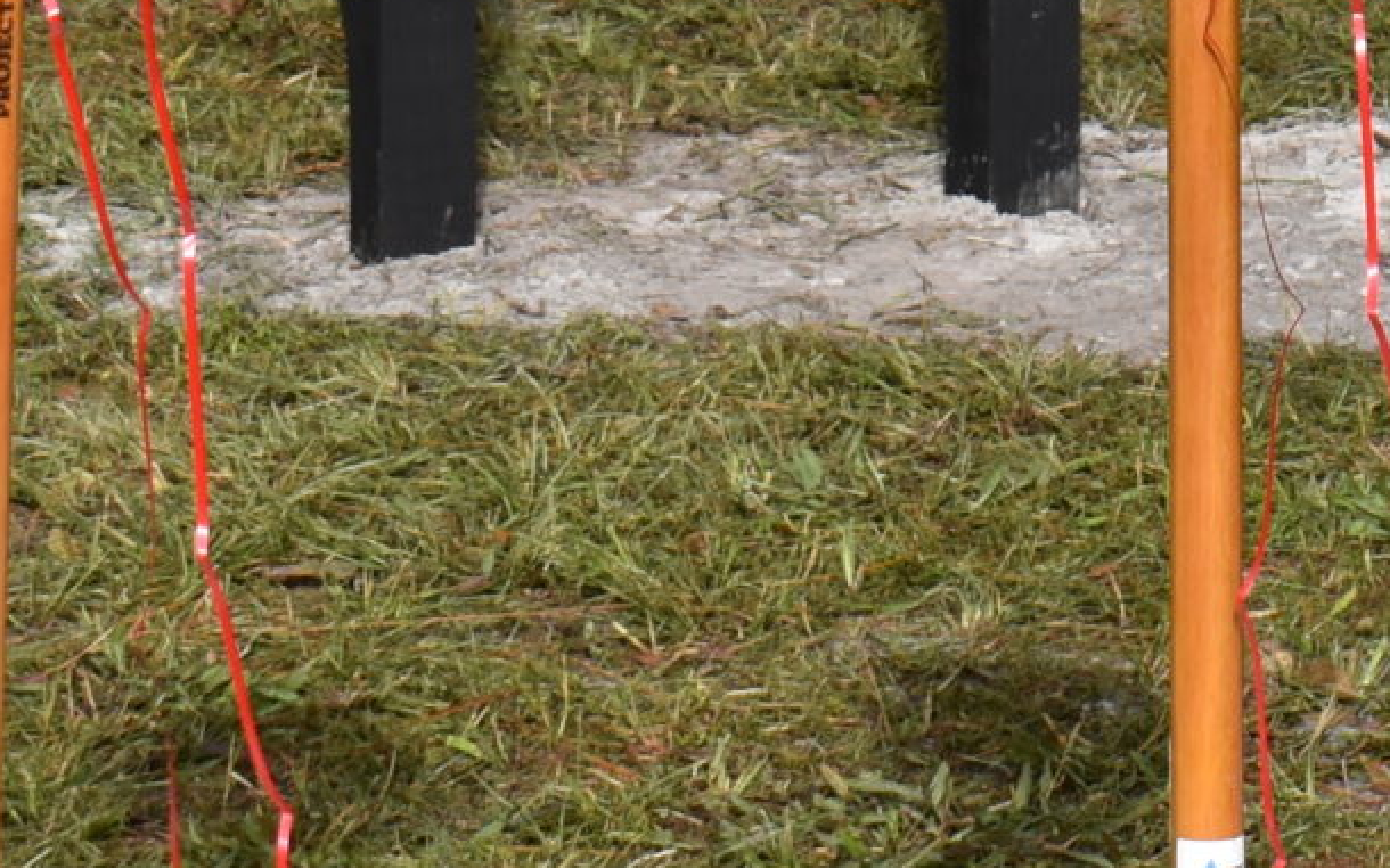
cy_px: -841
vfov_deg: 5.3
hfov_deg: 8.3
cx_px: 2452
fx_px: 9242
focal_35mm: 244
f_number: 10
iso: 200
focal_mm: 38
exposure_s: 1/400
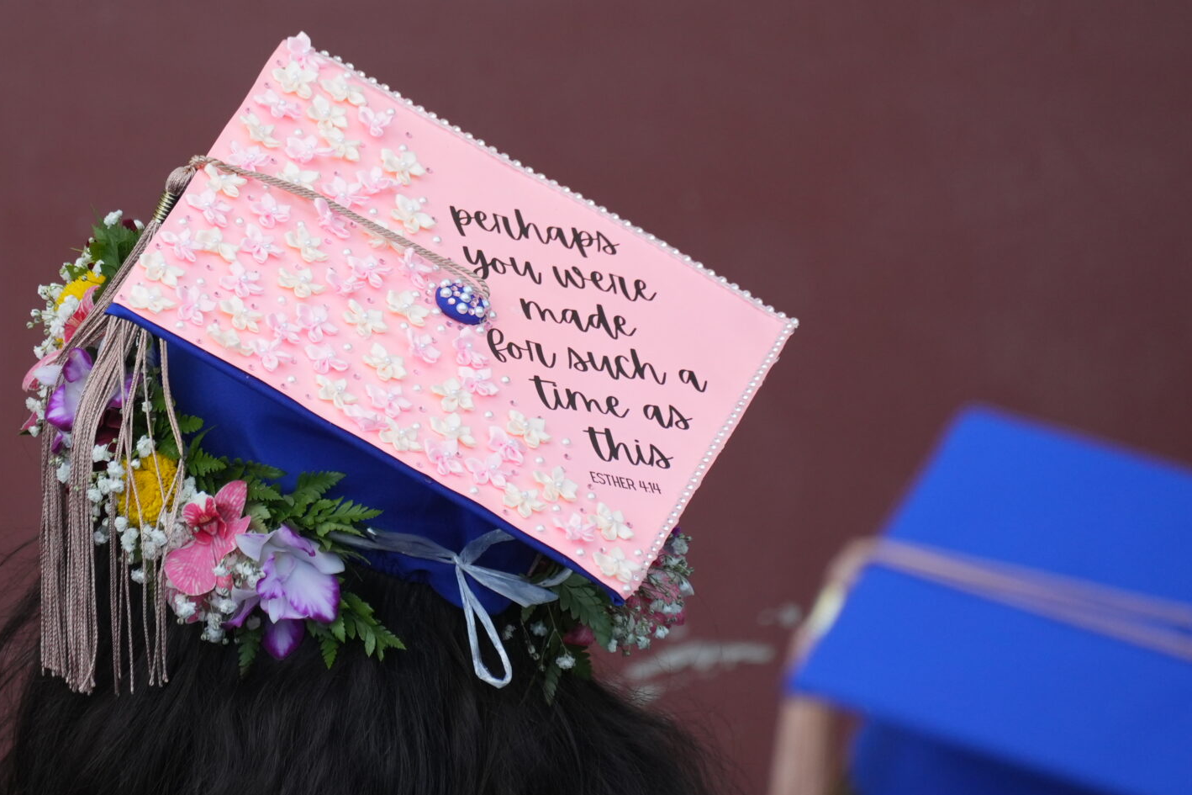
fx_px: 25094
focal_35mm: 758
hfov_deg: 2.7
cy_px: 305
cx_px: 345
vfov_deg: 1.8
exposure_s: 1/500
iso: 800
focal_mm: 350
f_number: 6.3
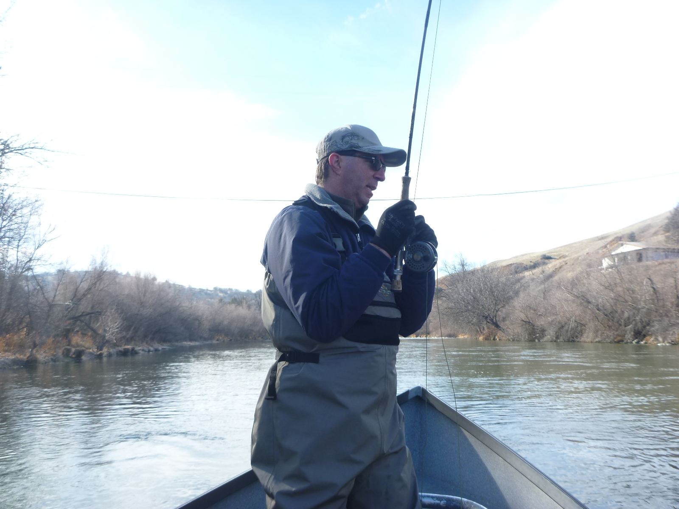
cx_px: 340
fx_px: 549
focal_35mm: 28
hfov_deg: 63.4
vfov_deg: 49.7
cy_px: 254
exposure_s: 1/250
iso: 100
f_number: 3.3
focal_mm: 4.9
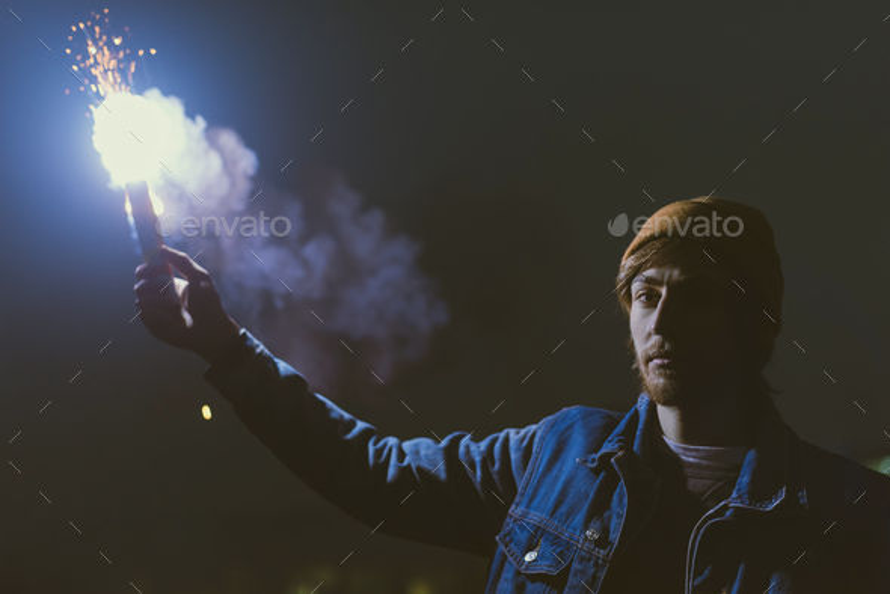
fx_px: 1237
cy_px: 297
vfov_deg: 27.0
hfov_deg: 39.6
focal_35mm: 50
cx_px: 445
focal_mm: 50
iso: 1000
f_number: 2.2
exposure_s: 1/200
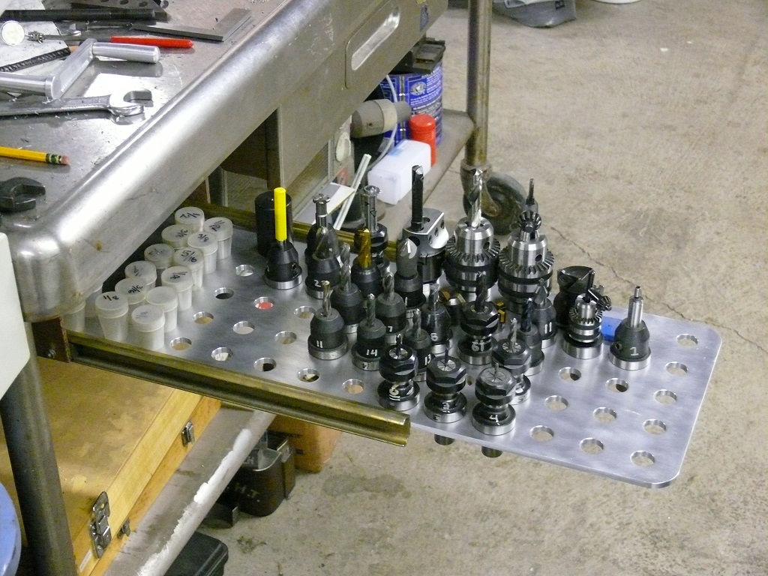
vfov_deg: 23.7
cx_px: 384
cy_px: 288
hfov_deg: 31.2
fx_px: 1376
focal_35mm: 62
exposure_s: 1/25
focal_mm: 13.2
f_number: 3.2
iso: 800
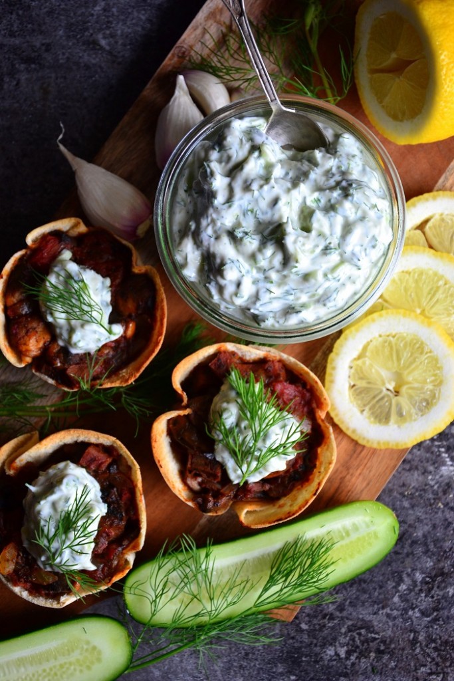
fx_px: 1418
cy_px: 340
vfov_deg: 27.0
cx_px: 227
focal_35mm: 75
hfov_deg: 18.2
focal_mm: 50
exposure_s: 1/30
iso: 400
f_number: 5
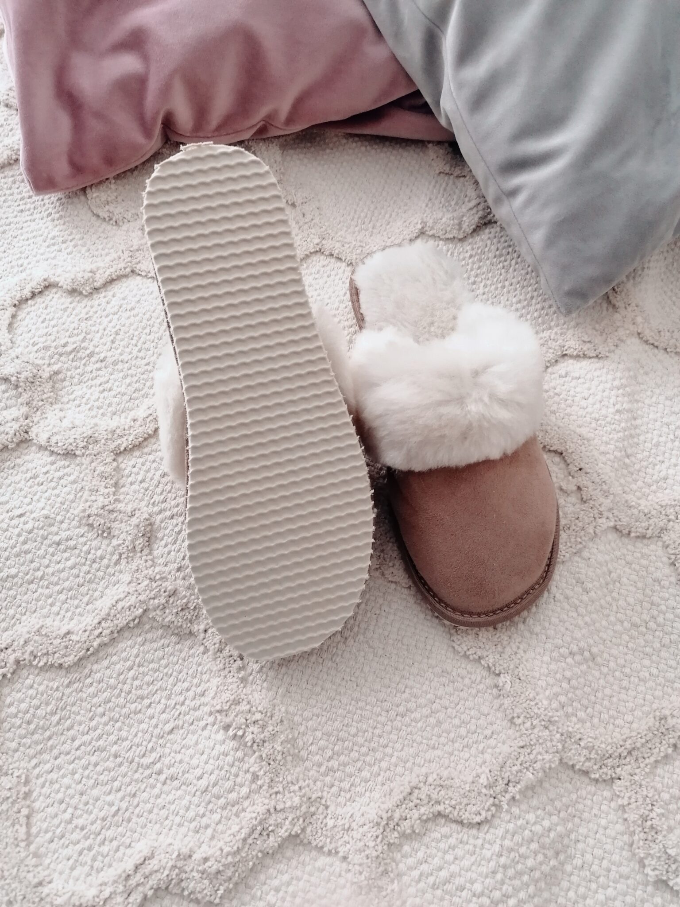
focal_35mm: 27
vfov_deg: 65.3
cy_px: 454
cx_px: 340
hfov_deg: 51.4
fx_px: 707
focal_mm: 4.75
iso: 320
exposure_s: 1/25
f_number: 1.8
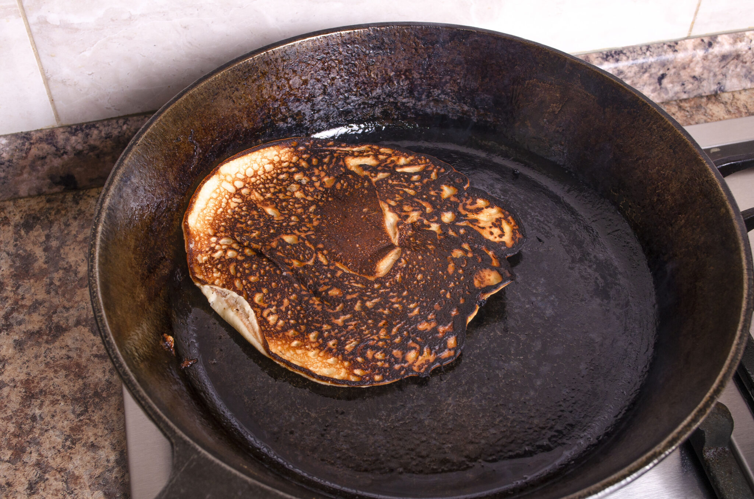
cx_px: 377
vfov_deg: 29.7
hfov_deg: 43.7
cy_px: 250
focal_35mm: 45
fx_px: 940
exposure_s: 1/160
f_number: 8
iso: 100
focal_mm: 30
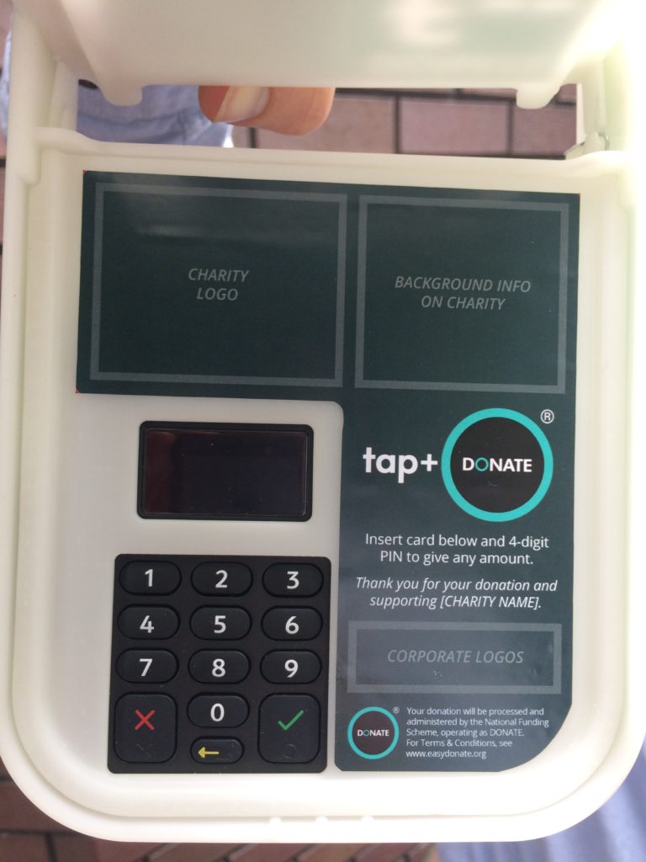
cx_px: 323
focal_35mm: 29
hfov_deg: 48.2
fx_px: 722
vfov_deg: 61.7
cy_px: 431
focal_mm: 4.15
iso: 64
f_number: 2.2
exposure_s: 1/100
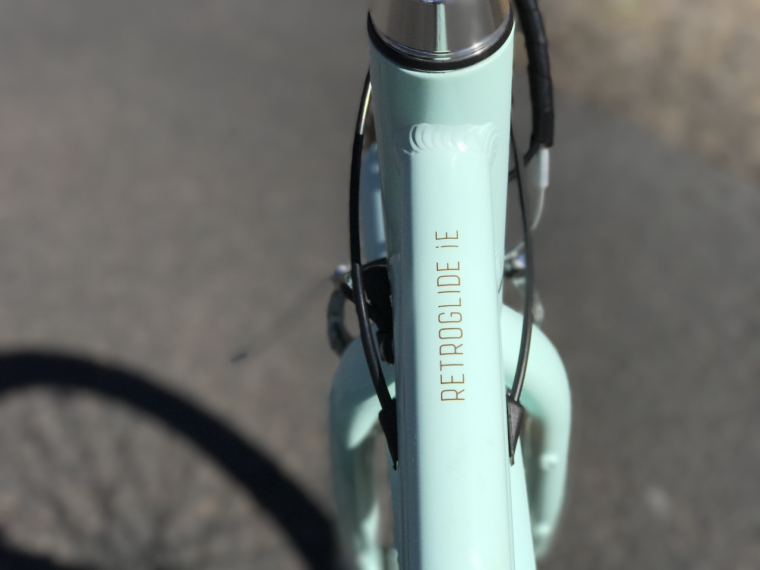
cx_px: 380
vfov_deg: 25.7
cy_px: 285
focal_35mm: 57
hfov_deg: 33.8
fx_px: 1251
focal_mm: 6.6
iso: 20
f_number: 2.8
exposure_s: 1/3096
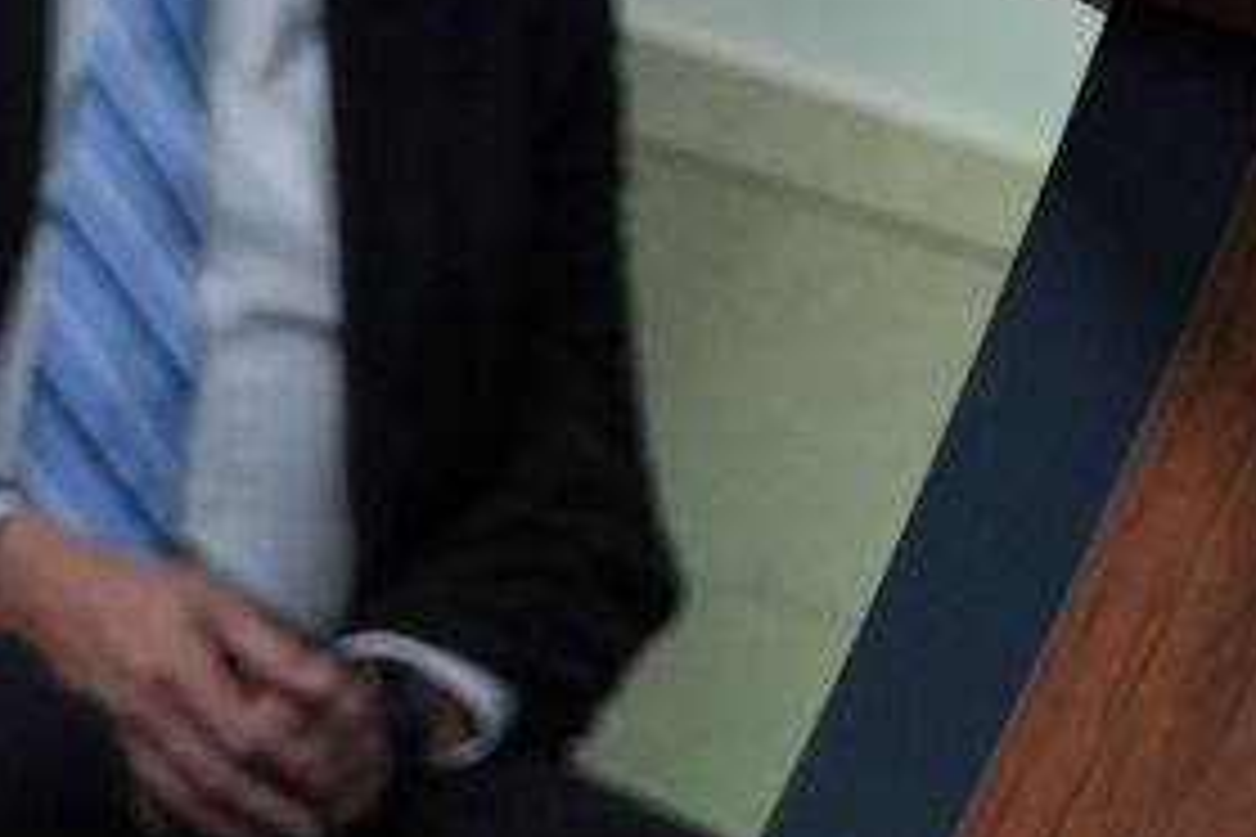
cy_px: -200
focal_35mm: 240
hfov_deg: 7.8
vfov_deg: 5.7
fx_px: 8373
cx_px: 3239
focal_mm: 38
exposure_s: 1/500
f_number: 2.8
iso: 800
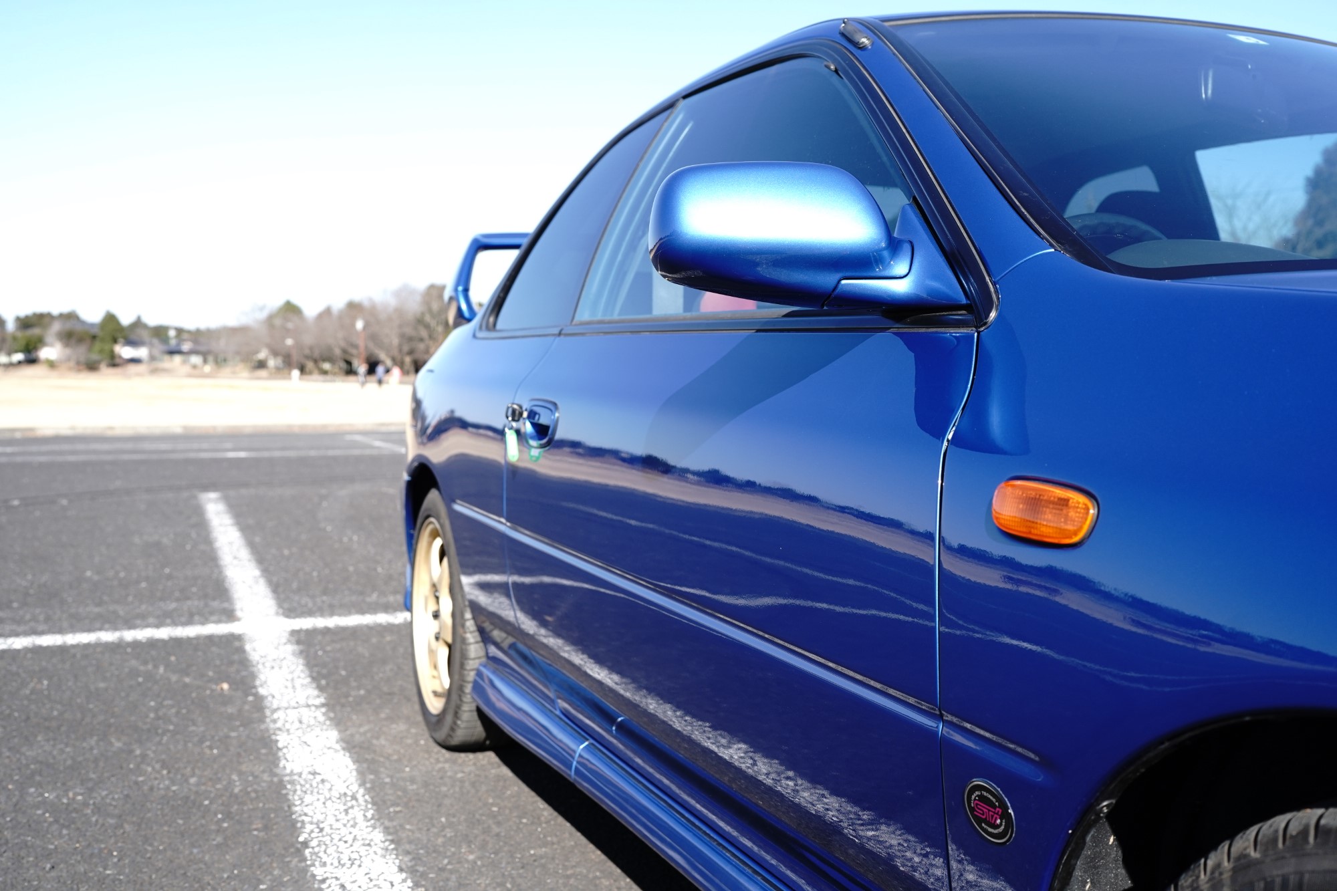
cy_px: 446
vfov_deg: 37.8
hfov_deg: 54.4
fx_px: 1300
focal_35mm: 35
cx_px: 668
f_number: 5.6
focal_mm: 35
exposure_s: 1/1000
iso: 400
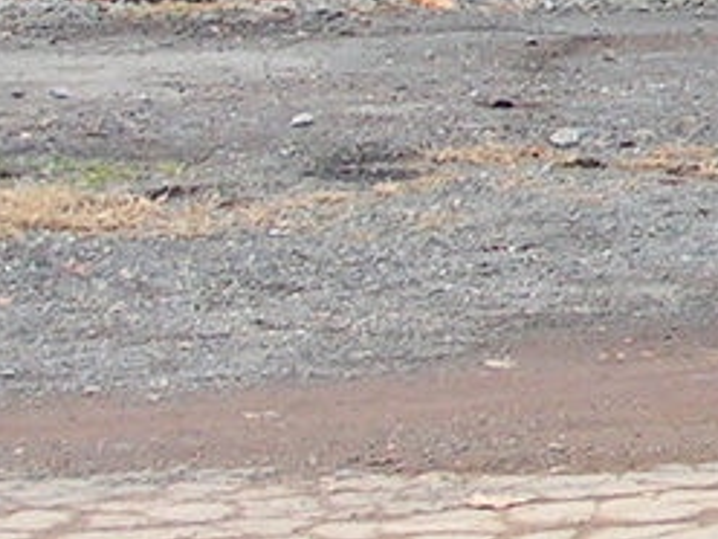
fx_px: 5911
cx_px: 1749
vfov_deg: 5.2
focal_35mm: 285
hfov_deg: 6.6
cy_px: -293
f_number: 4
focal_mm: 8.2
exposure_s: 1/50
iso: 50
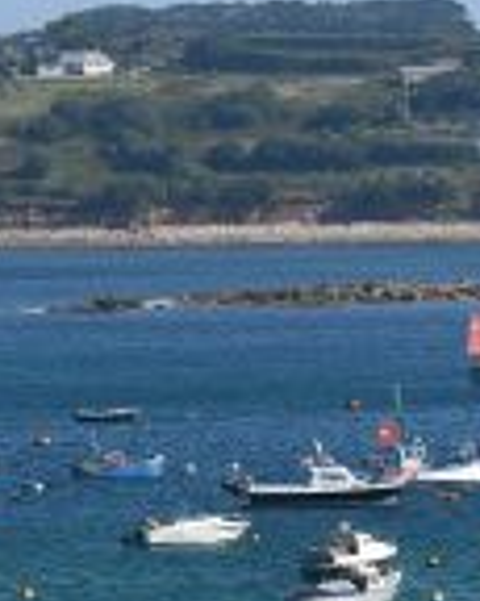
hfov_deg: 5.0
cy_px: 378
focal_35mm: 297
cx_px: 1286
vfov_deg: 6.5
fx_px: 5280
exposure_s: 1/320
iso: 100
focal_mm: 38
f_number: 9
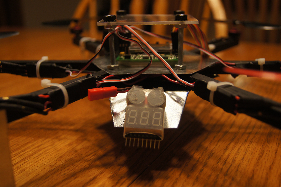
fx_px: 304
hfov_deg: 49.6
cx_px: 140
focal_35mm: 39
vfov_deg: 34.1
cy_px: 94
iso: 400
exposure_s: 1/80
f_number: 4.5
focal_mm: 26
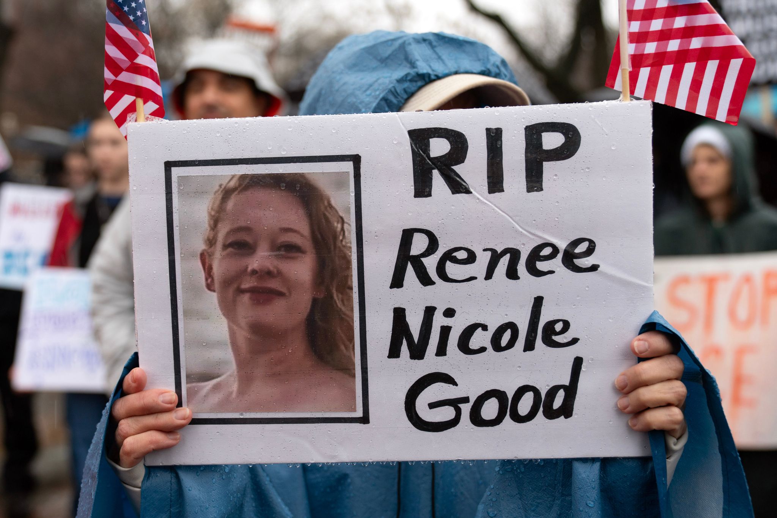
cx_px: 388
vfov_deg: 35.0
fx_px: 820
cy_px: 259
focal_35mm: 38
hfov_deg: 50.7
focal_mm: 38
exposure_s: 1/320
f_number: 3.2
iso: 320
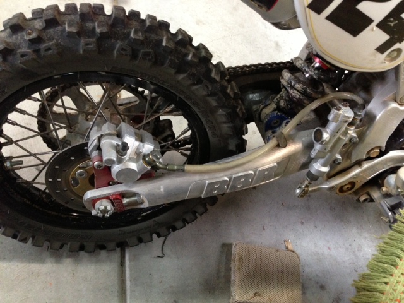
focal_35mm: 33
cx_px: 202
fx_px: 385
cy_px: 152
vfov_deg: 42.9
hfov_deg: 55.4
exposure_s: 1/20
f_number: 2.4
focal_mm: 4.13
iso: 400
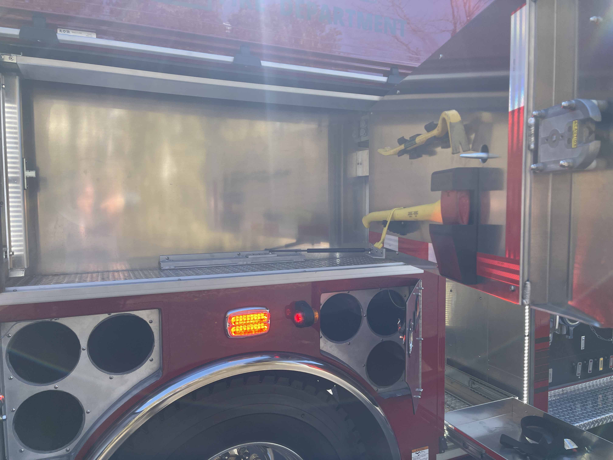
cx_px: 306
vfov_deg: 53.1
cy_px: 230
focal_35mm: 26
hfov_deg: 67.3
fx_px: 460
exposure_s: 1/780
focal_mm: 5.1
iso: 32
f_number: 1.6
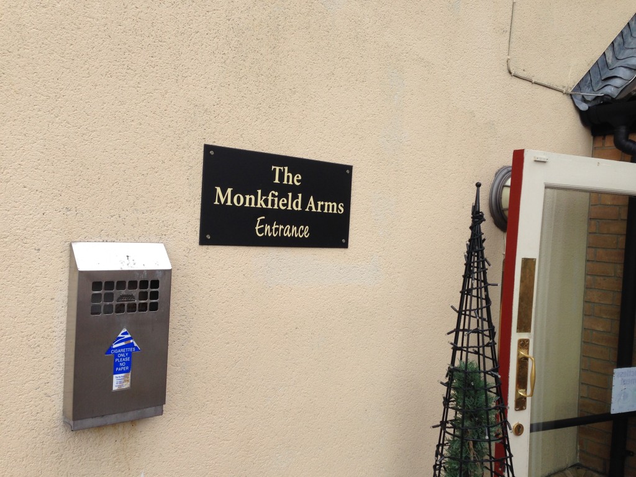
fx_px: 606
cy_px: 238
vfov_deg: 42.9
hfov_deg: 55.4
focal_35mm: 33
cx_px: 318
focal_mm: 4.12
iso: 50
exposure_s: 1/809
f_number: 2.4
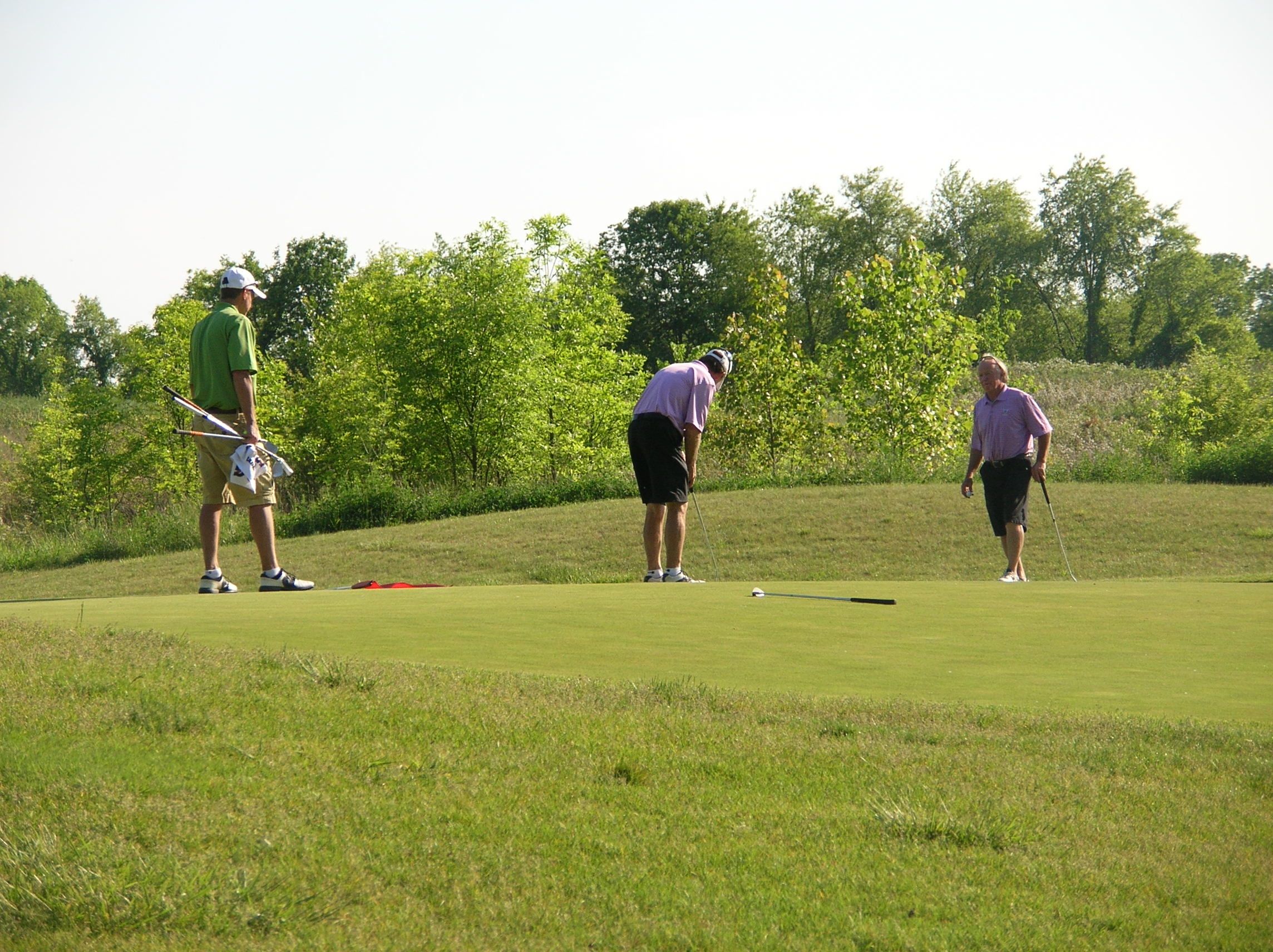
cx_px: 636
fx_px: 6063
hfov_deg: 12.0
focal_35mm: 165
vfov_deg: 9.0
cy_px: 476
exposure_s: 1/426
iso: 50
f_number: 3.8
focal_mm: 27.3
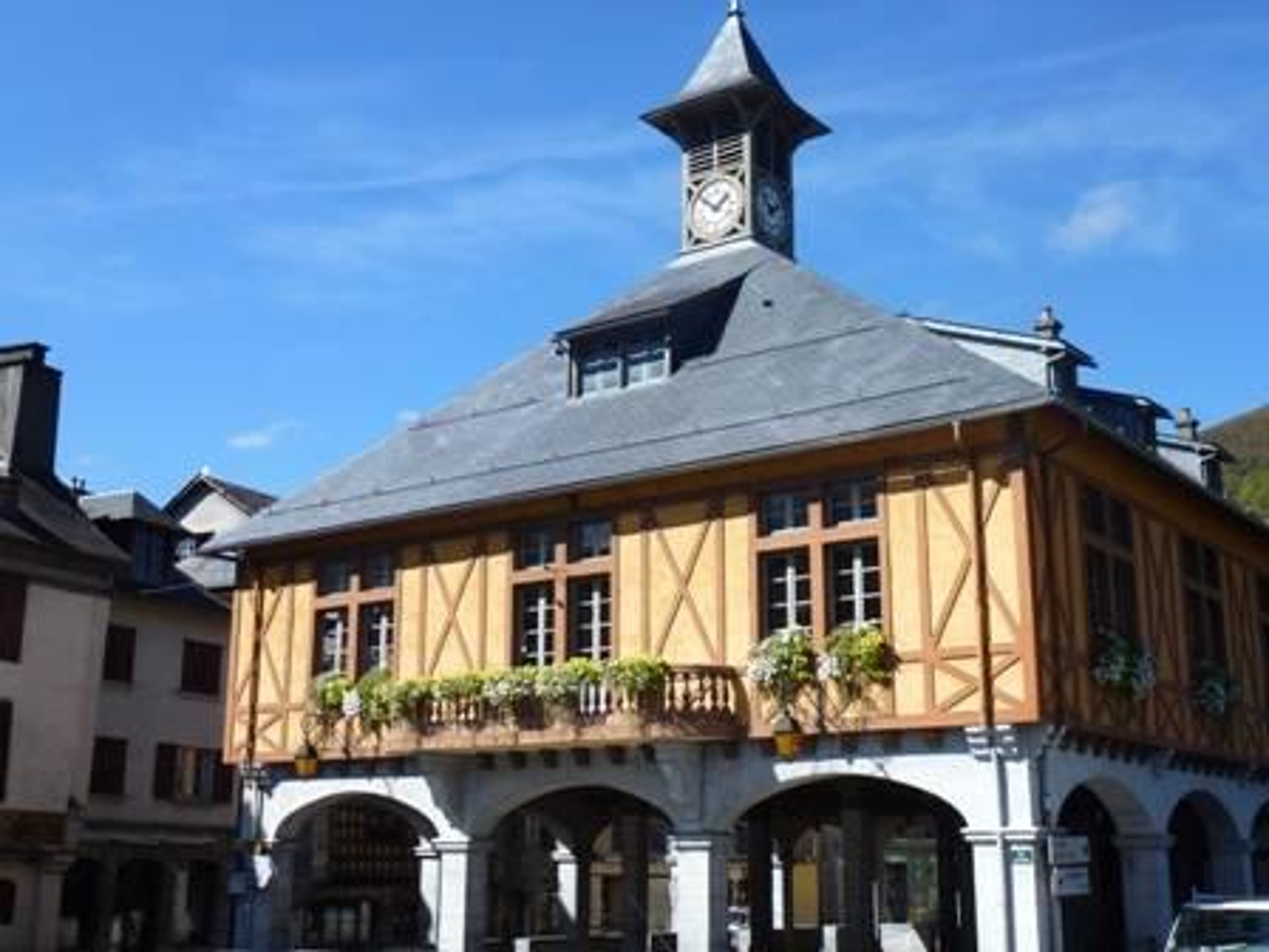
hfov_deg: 45.8
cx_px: 634
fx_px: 1503
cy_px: 476
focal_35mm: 41
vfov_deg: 35.1
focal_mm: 7.4
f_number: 3.9
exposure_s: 1/640
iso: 100
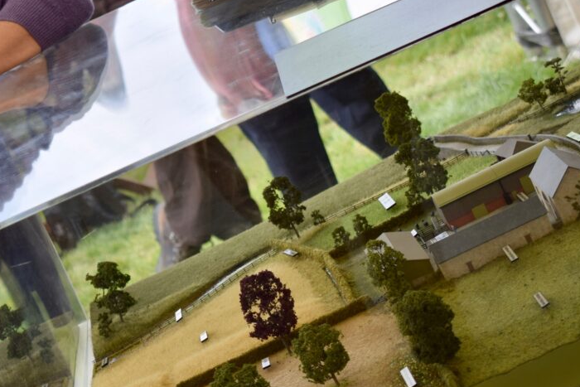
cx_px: 86
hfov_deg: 12.9
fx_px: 2546
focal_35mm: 158
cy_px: 138
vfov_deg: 8.7
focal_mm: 48
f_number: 5.3
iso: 100
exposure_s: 1/160
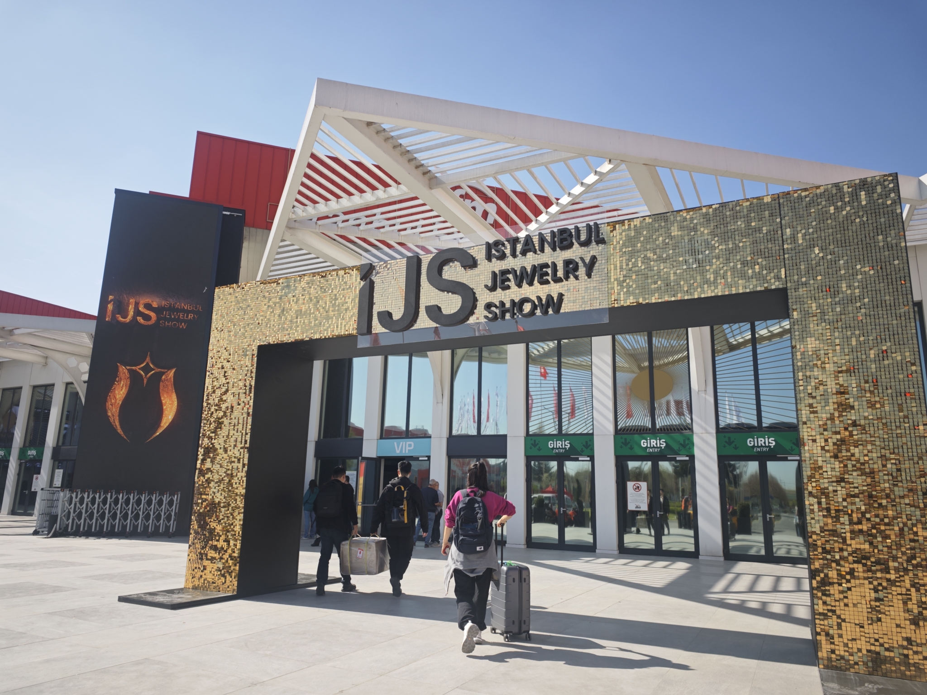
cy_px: 348
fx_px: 616
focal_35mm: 23
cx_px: 464
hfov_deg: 73.9
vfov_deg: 58.9
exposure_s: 1/1122
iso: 50
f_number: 2
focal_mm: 6.68
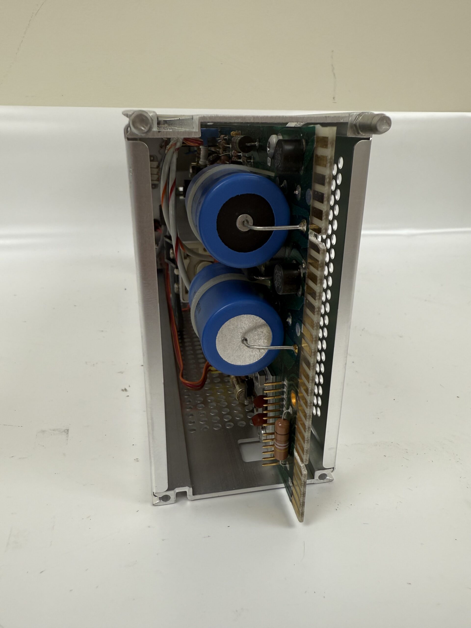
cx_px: 236
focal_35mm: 24
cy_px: 314
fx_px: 435
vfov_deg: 71.6
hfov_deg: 56.8
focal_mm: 2.22
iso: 80
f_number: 2.2
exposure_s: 1/120
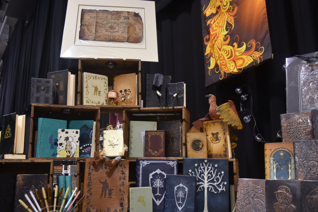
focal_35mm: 36
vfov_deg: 36.9
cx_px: 159
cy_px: 106
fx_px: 318
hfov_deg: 53.1
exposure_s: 1/6
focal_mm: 24
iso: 800
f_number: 3.8
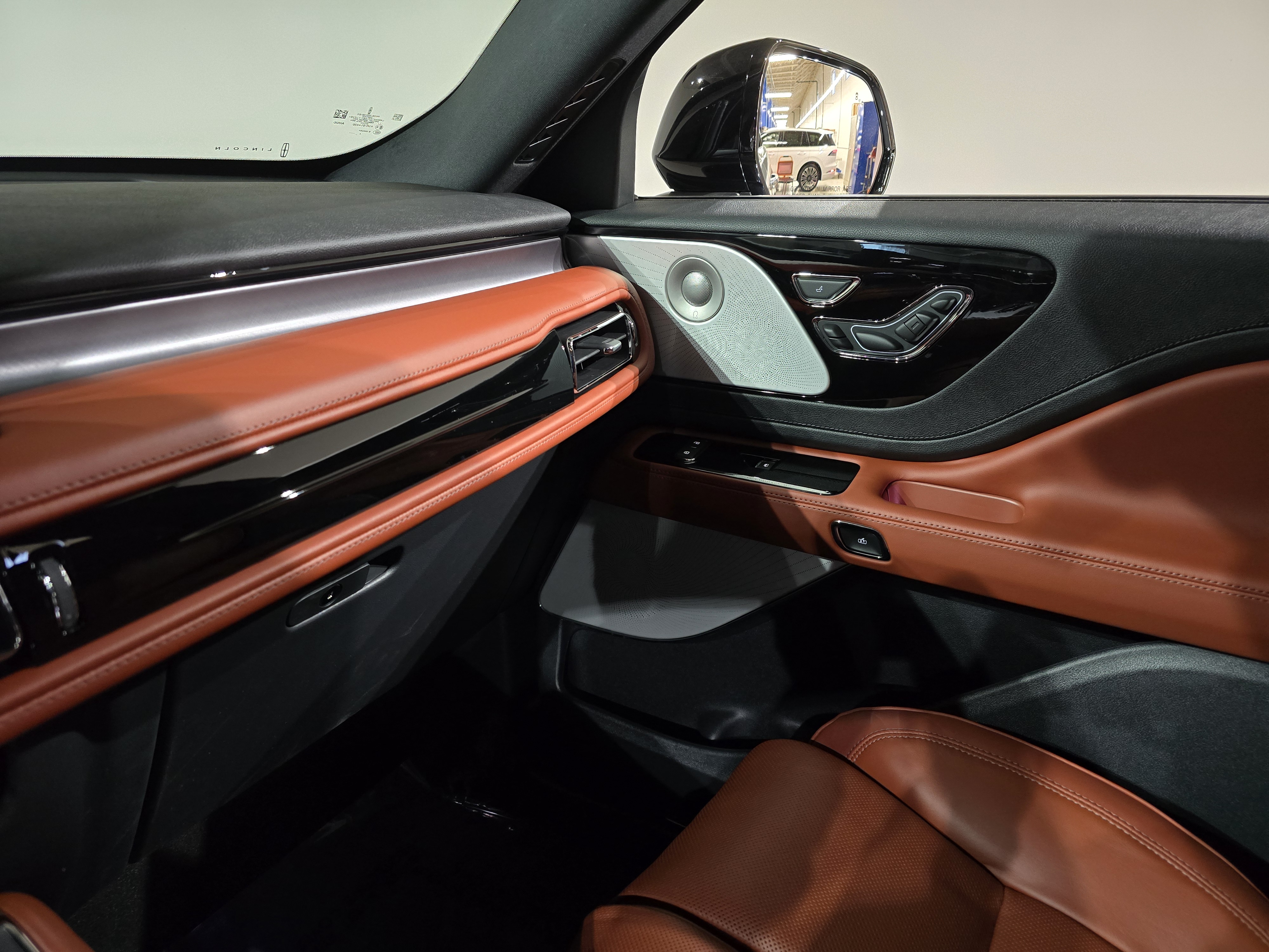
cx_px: 634
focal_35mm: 23
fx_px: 843
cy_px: 476
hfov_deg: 73.9
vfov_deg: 58.9
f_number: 1.7
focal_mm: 6.3
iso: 640
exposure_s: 1/60
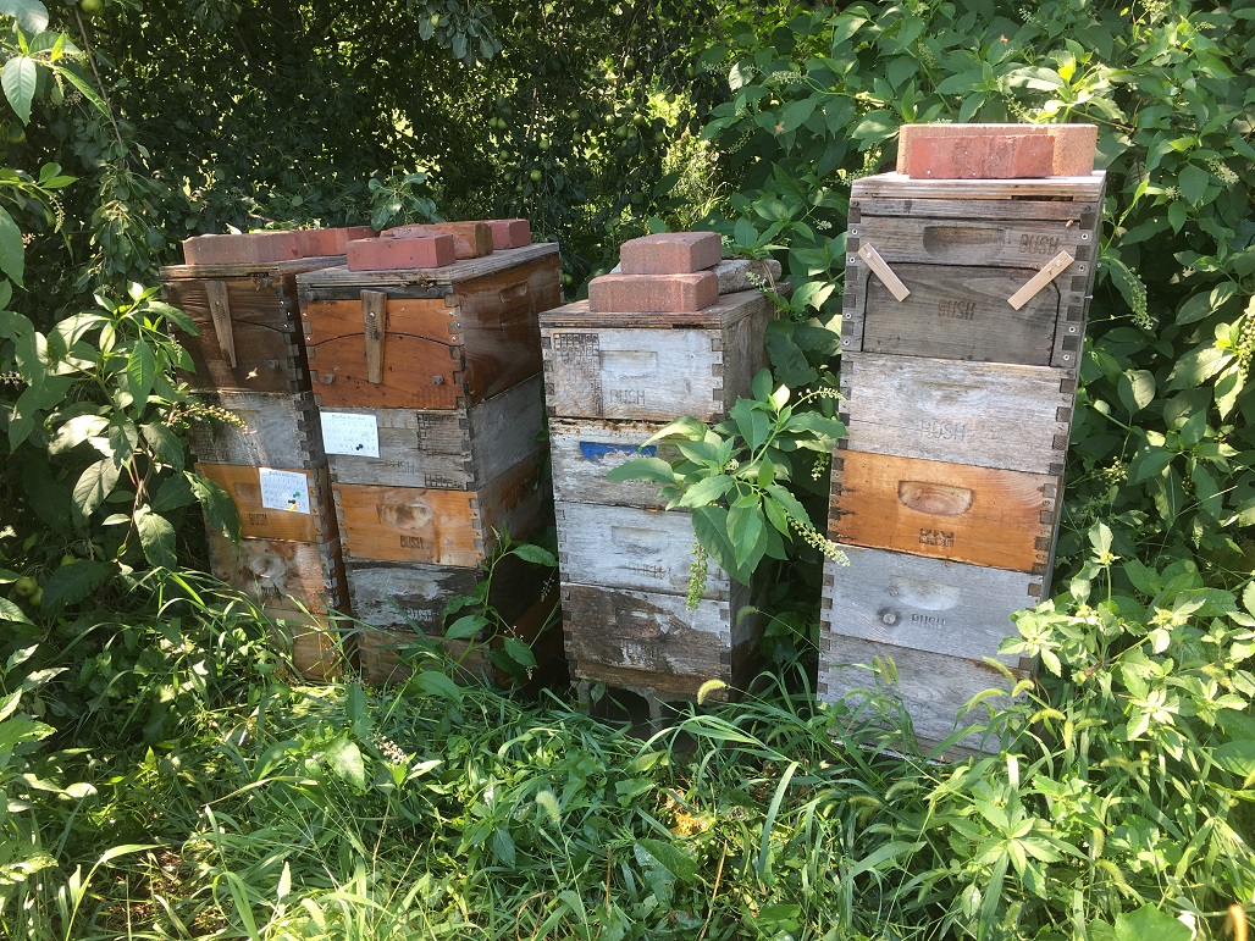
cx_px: 628
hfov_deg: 61.7
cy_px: 470
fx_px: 1051
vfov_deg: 48.2
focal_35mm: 29
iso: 25
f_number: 2.2
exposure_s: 1/184
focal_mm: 4.15
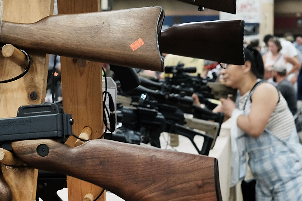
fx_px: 705
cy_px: 116
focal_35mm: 84
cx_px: 115
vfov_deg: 16.2
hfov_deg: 24.1
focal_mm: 23
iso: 800
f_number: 4
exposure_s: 1/60
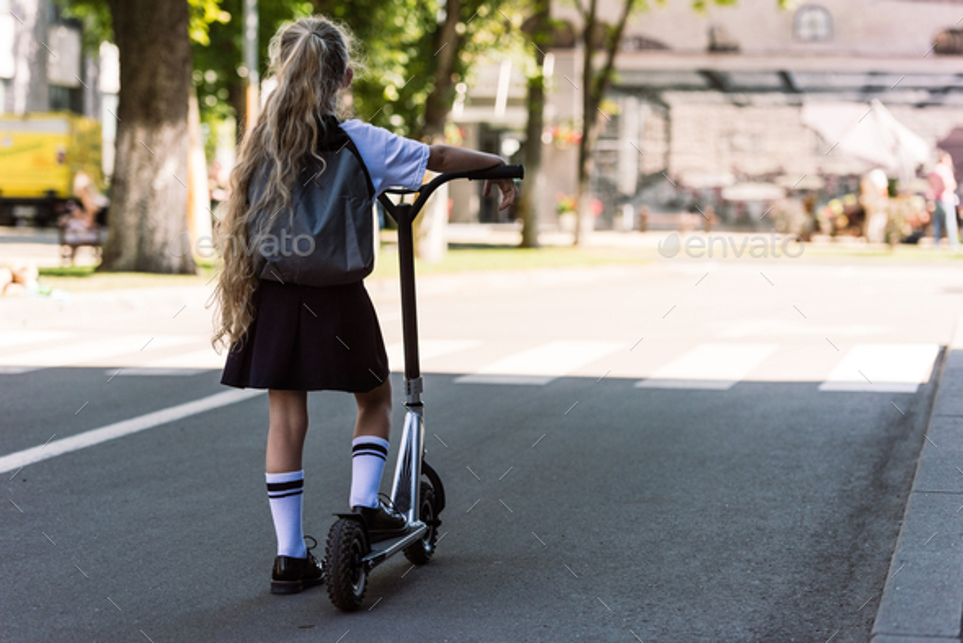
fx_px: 2623
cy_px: 322
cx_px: 482
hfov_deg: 20.8
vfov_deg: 14.0
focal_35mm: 98
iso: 320
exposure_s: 1/2500
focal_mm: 98
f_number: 3.5
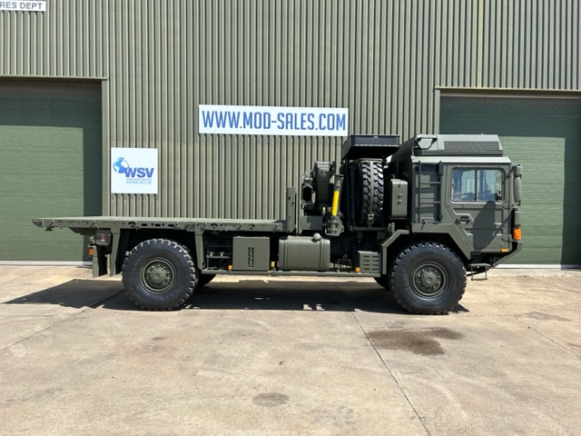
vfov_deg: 53.1
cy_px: 218
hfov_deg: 67.3
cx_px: 290
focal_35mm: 26
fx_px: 436
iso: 50
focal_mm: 5.7
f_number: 1.5
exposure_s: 1/2994
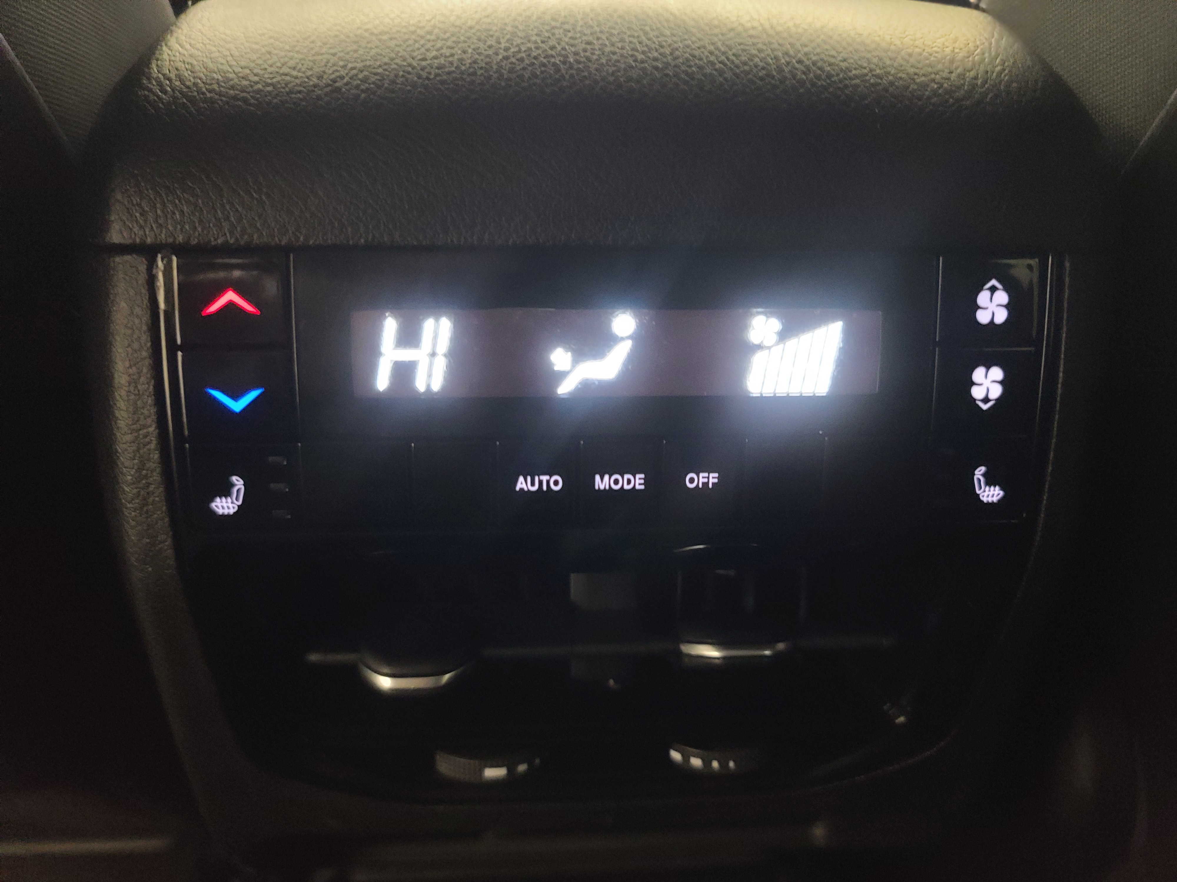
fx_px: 850
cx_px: 588
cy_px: 441
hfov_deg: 69.4
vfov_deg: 54.9
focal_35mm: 25
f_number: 1.8
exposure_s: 1/24
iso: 1600
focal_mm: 7
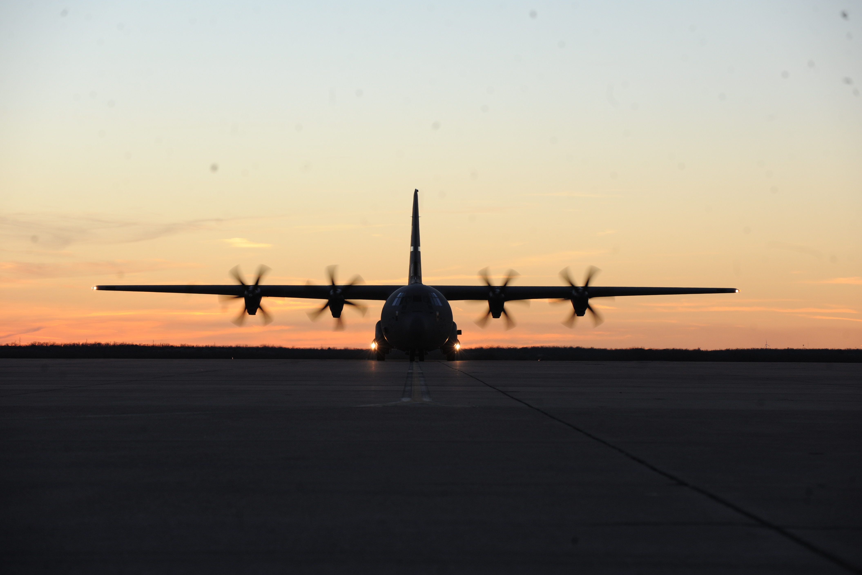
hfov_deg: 15.6
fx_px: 3136
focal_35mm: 131
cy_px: 289
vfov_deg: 10.5
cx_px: 428
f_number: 6.3
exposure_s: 1/200
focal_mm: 130
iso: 800
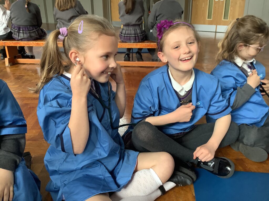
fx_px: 241
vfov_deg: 45.4
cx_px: 134
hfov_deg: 58.4
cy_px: 100
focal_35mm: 31
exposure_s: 1/60
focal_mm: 3.3
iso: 80
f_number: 2.4
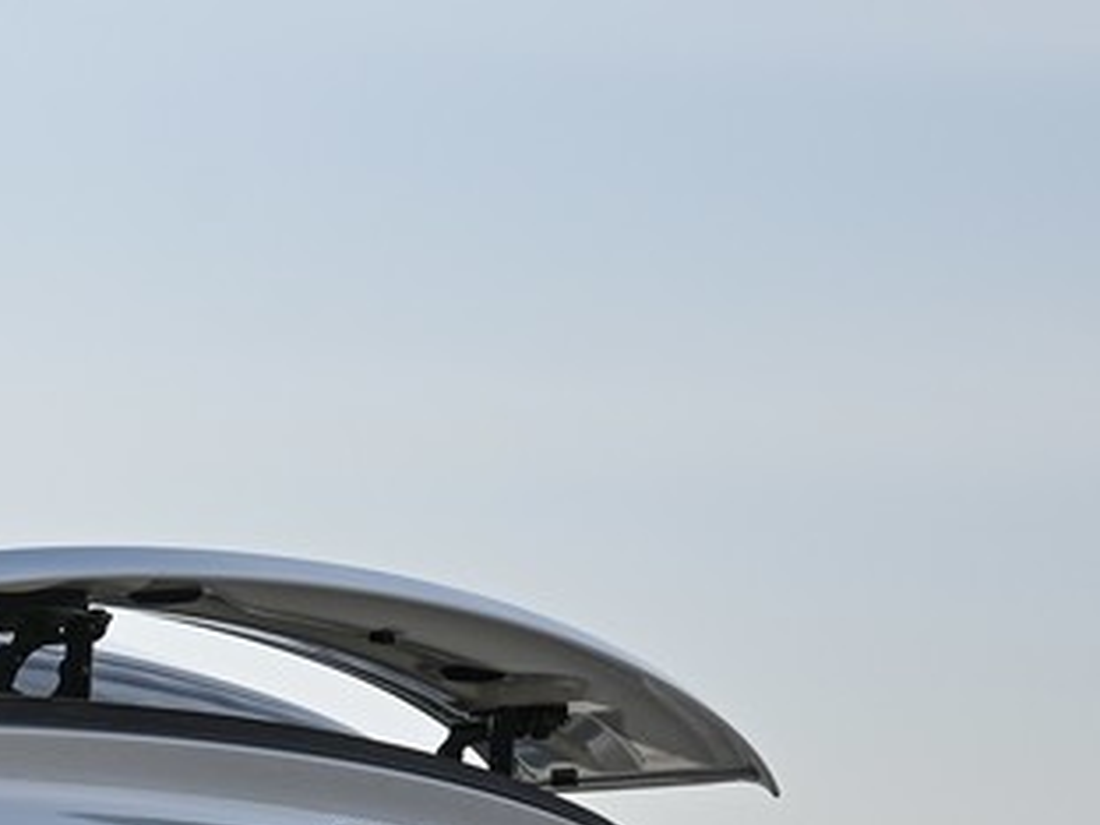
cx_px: 197
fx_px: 6514
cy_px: 878
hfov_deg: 9.6
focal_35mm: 205
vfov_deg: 7.2
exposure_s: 1/320
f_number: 6.3
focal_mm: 52
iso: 100
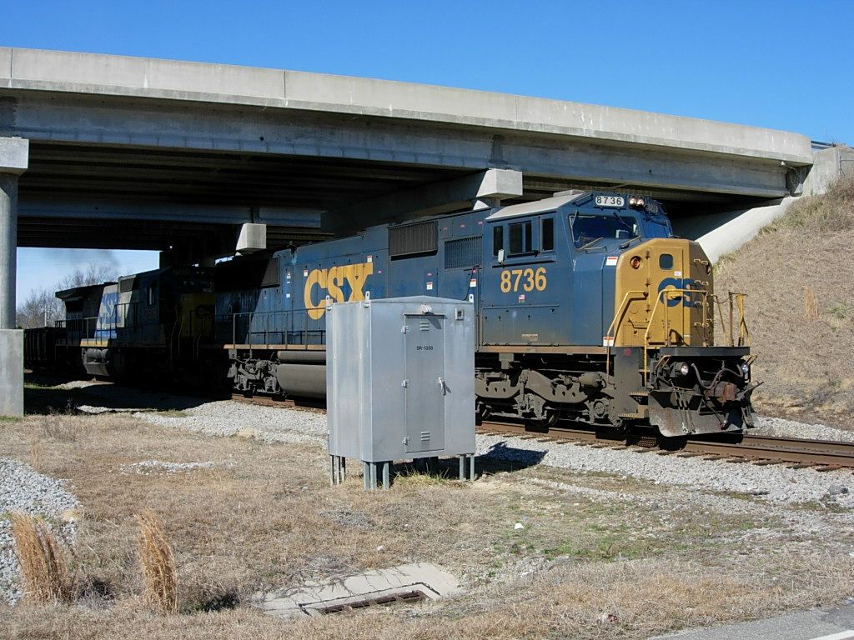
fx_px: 937
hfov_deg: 49.0
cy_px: 320
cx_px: 427
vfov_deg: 37.7
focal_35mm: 38
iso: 64
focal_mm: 7.8
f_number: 4.8
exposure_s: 1/664
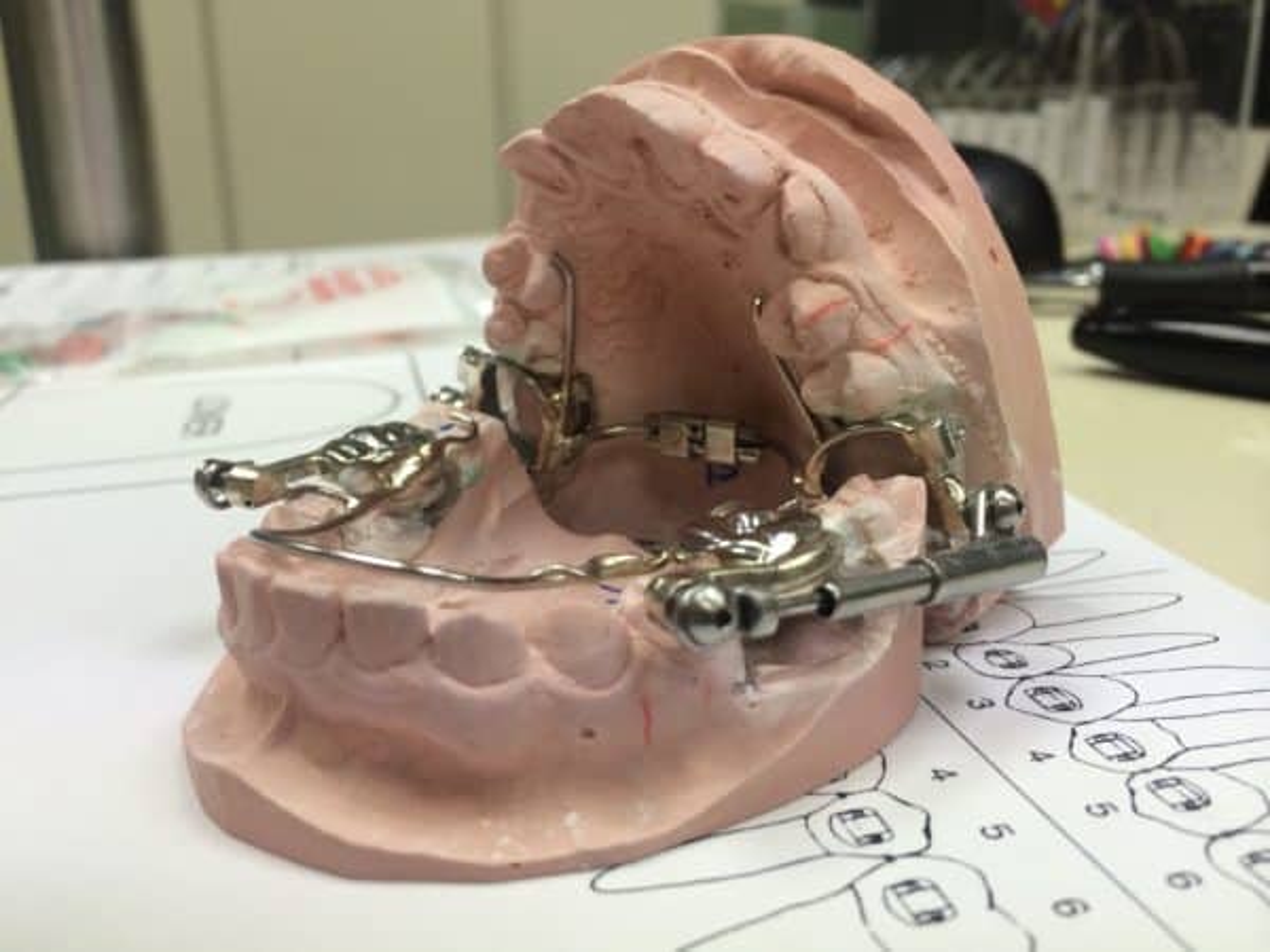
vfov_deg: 46.8
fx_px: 1101
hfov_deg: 60.0
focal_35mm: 30
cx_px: 635
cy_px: 476
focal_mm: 4.12
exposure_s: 1/30
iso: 40
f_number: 2.2
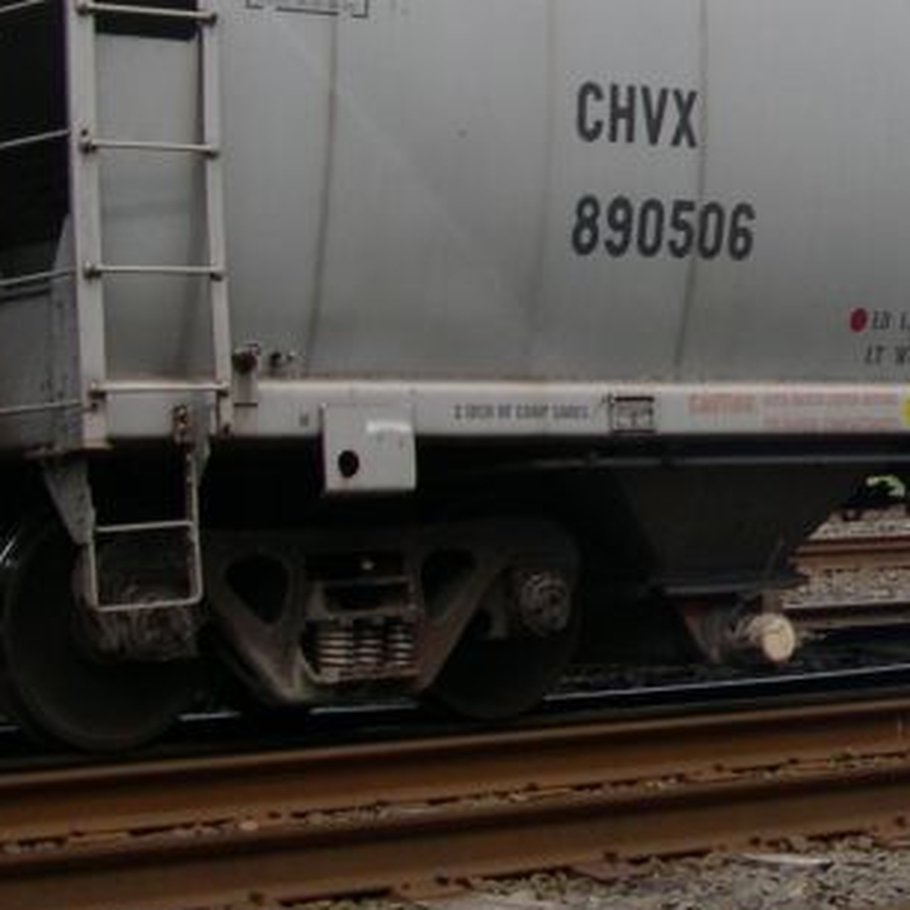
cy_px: 190
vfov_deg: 15.5
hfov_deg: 14.9
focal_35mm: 112
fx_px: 3331
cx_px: 1159
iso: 100
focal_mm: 8
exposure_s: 1/143
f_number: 7.6
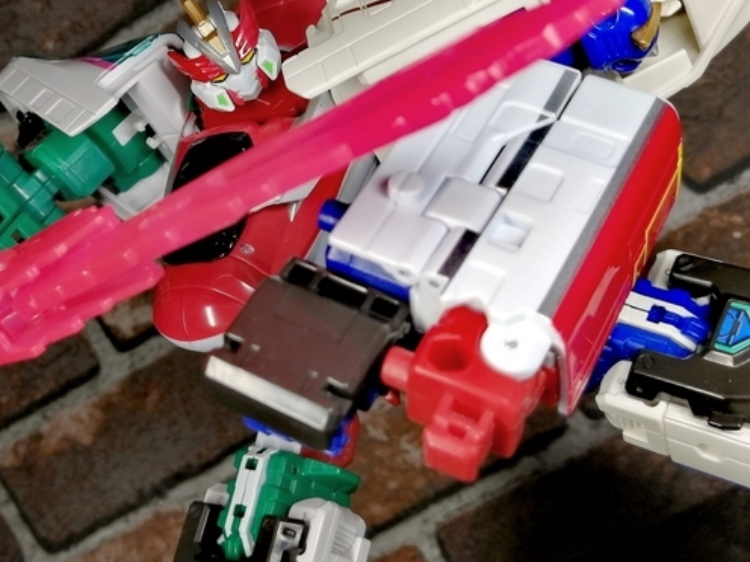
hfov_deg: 37.9
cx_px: 265
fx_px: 1083
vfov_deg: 28.9
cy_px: 180
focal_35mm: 50
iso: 50
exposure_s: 1/198
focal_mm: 3.62
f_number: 1.8
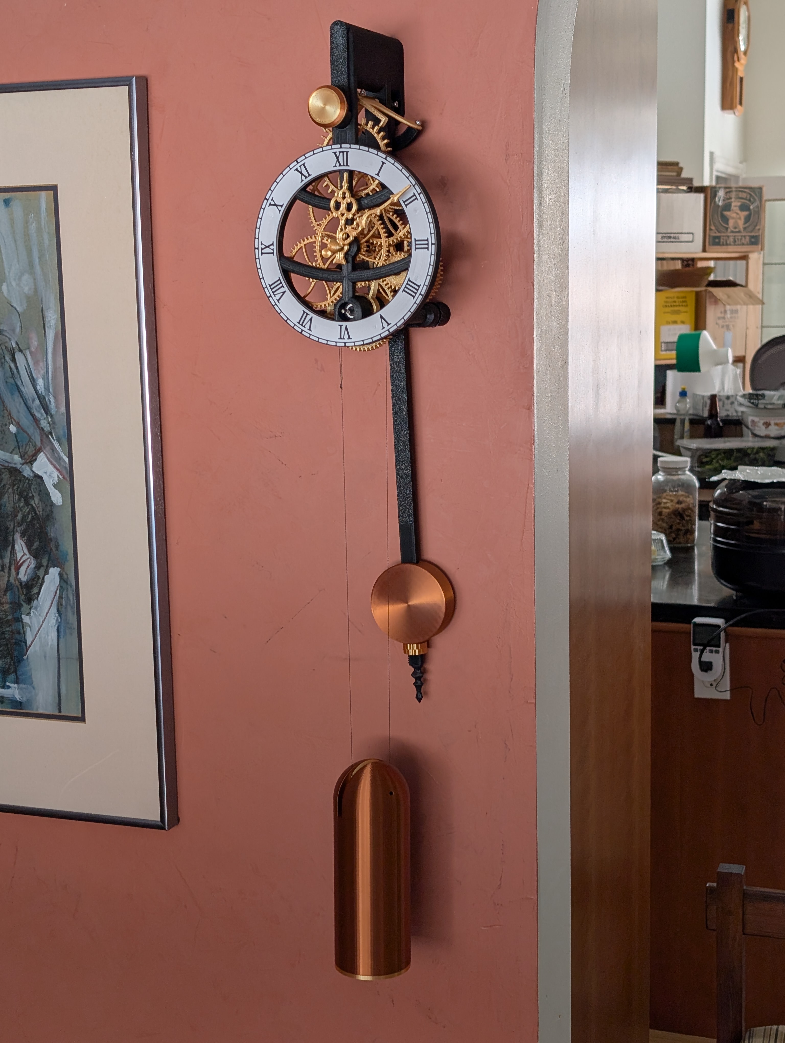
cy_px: 522
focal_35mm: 49
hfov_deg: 29.7
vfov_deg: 38.9
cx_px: 392
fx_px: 1478
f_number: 1.68
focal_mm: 6.9
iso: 25
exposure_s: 1/27.4
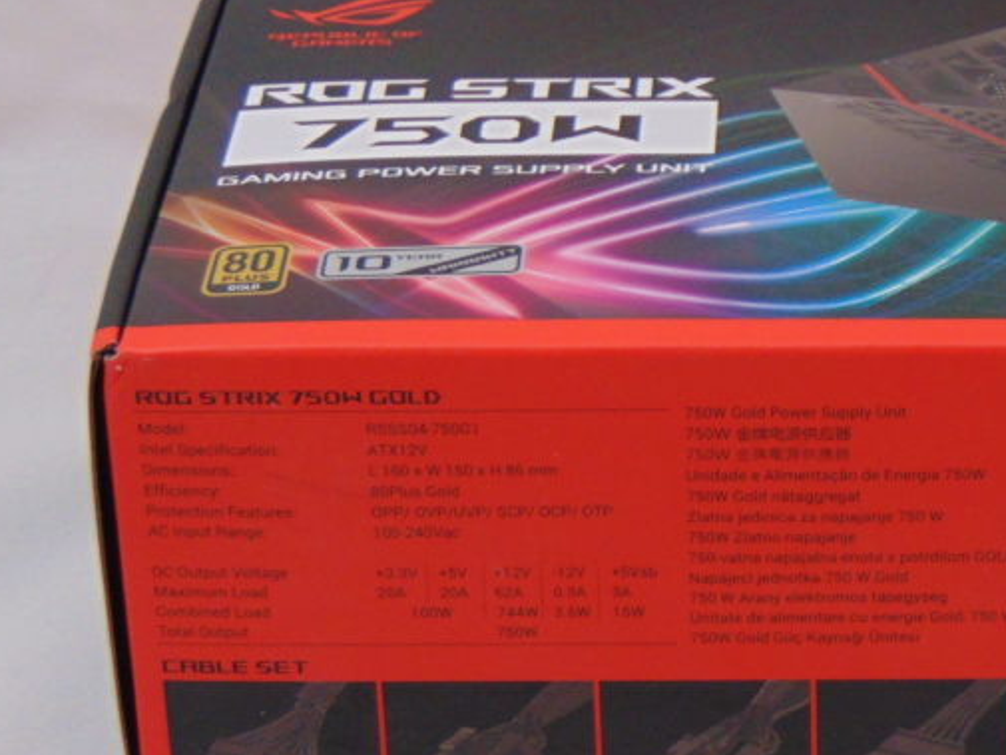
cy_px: 552
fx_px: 4186
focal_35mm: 144
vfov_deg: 10.3
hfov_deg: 13.6
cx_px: 869
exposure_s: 1/30
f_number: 3.7
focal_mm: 12.8
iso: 200
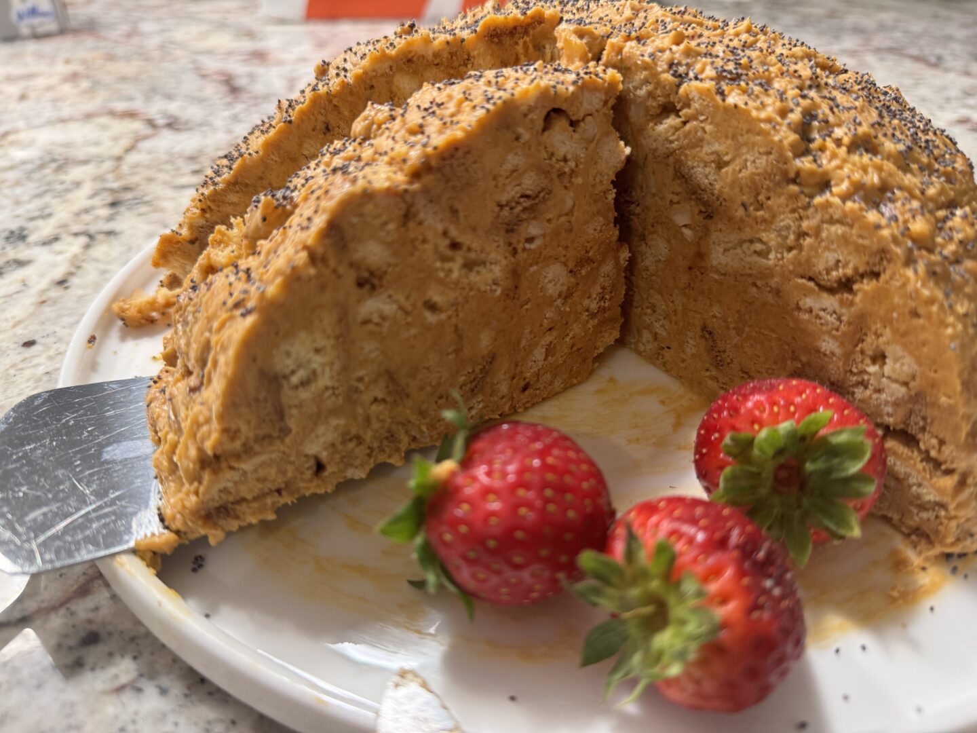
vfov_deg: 56.8
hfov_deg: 71.6
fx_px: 677
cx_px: 488
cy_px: 366
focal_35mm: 24
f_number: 1.78
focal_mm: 6.76
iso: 200
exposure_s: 1/60
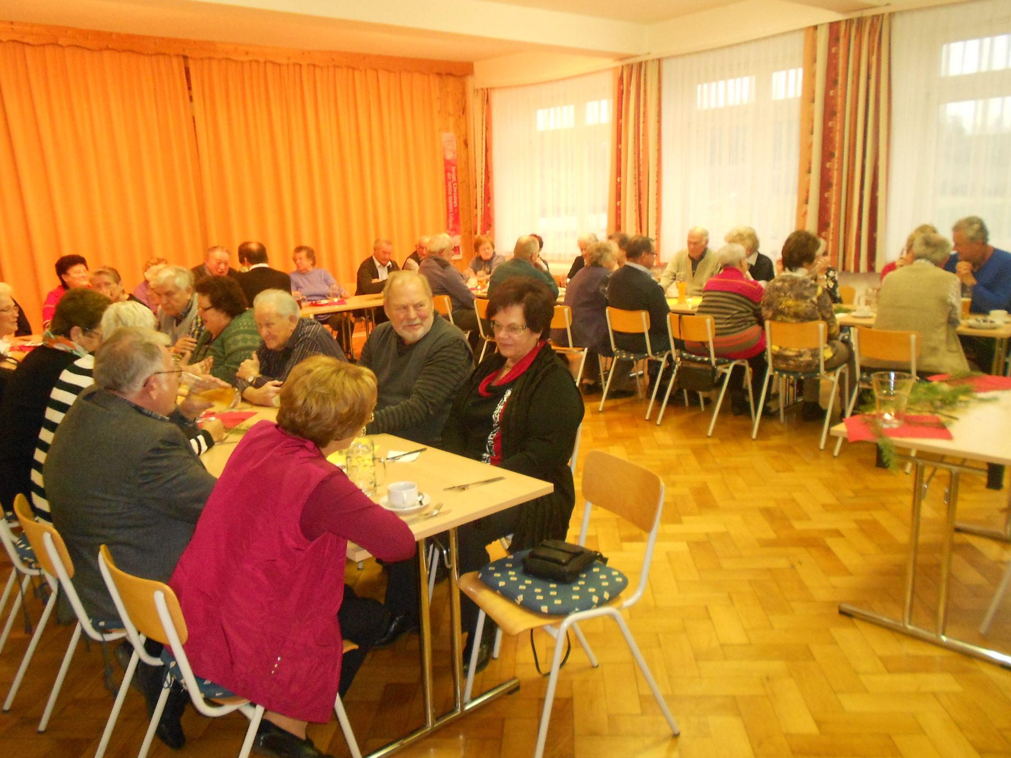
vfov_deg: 49.7
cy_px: 388
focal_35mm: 28
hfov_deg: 63.4
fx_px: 818
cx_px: 500
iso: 400
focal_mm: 4.6
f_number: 3.2
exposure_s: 1/25
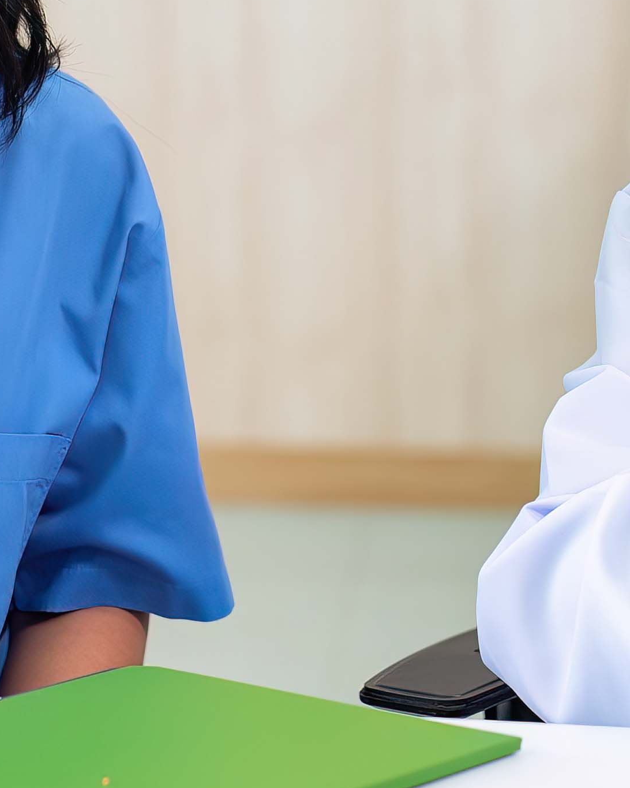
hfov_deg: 7.6
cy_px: 250
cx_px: 289
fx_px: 4731
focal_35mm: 203
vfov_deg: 9.5
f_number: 2
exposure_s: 1/320
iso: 250
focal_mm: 50
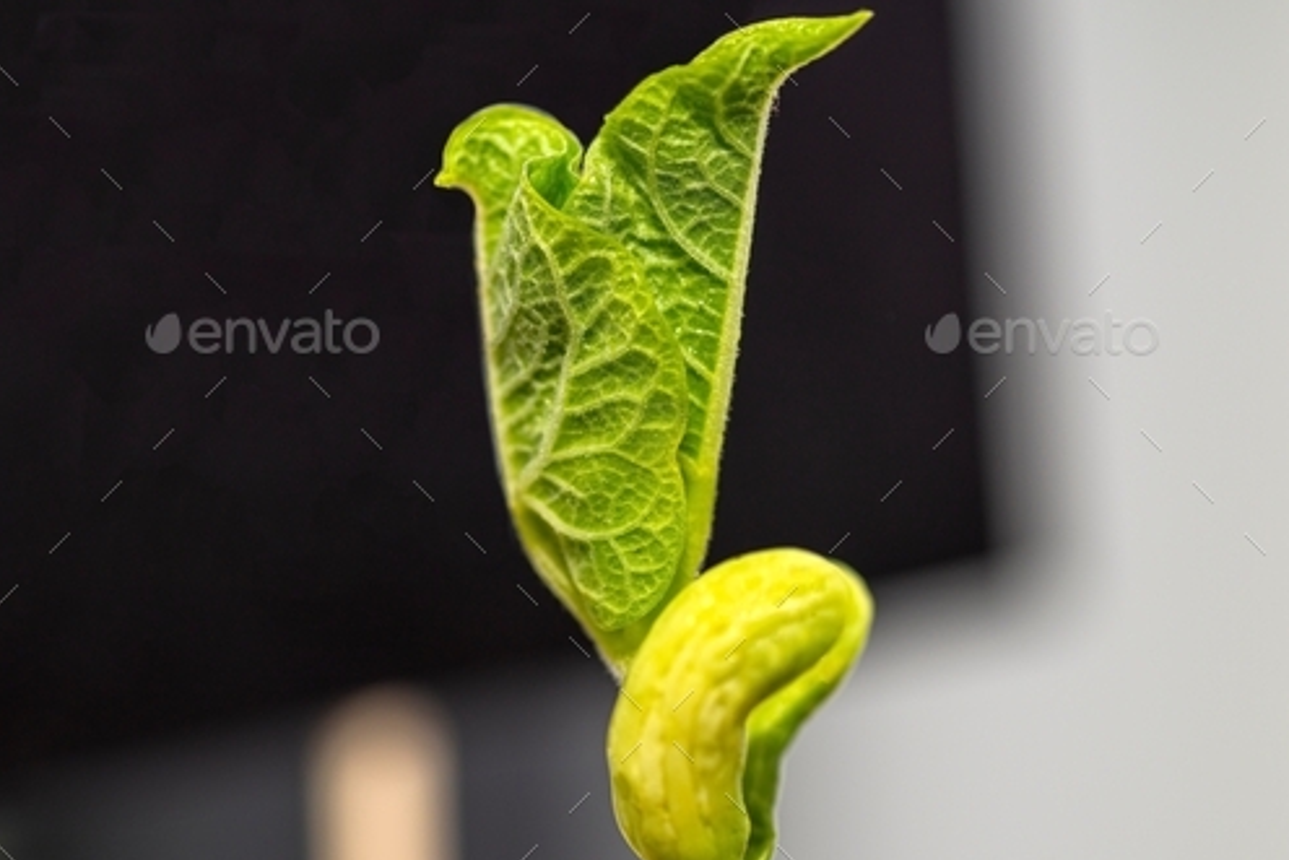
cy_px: 457
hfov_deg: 17.2
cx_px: 644
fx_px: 4262
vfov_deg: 11.5
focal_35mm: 119
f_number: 8
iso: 200
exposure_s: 1/60
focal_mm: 100
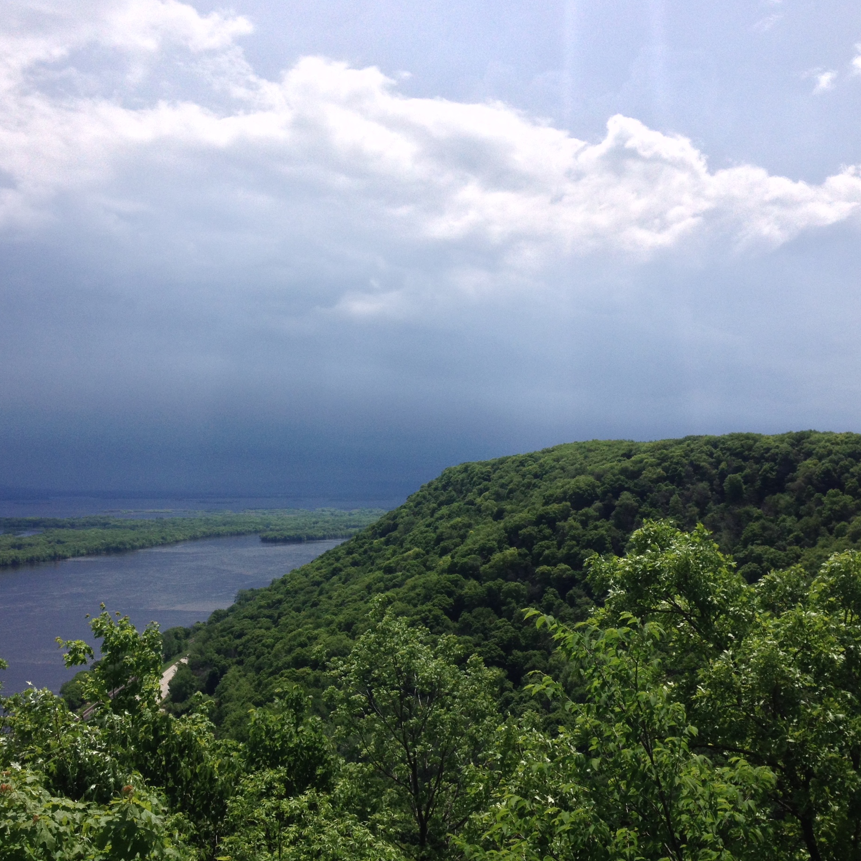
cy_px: 423
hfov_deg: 40.0
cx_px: 374
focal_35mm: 42
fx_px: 1182
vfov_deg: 40.0
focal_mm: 4.28
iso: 50
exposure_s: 1/3690
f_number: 2.4
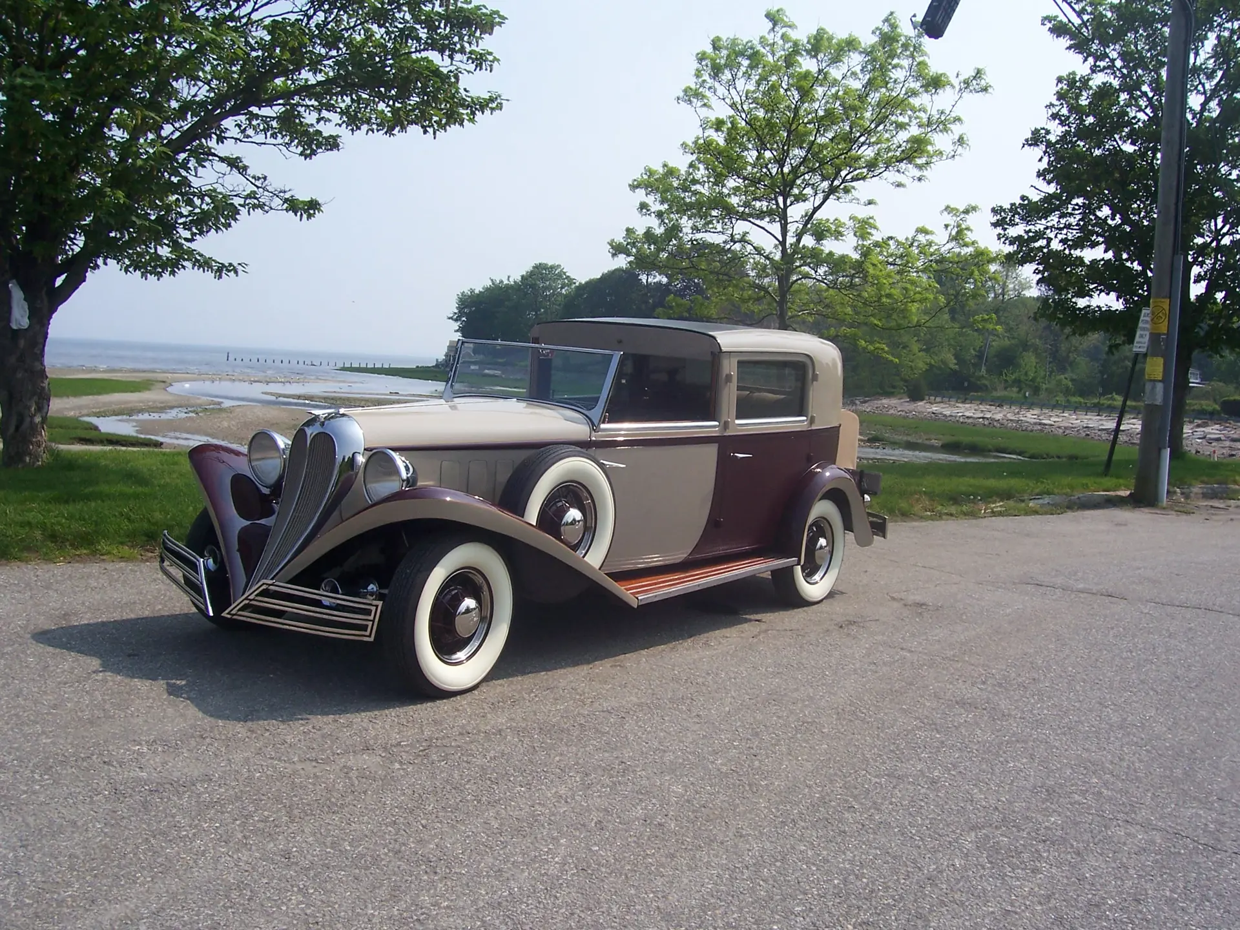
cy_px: 465
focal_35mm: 34
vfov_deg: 41.8
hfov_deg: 54.0
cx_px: 620
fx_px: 1218
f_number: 5.6
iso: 80
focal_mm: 5.6
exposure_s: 1/750
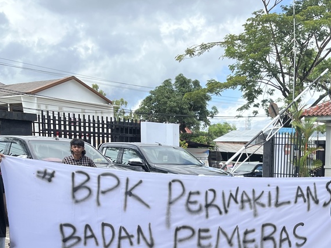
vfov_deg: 25.4
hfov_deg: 33.1
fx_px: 526
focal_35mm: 55
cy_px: 242
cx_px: 298
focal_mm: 5.1
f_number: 1.6
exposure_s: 1/1389
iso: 50
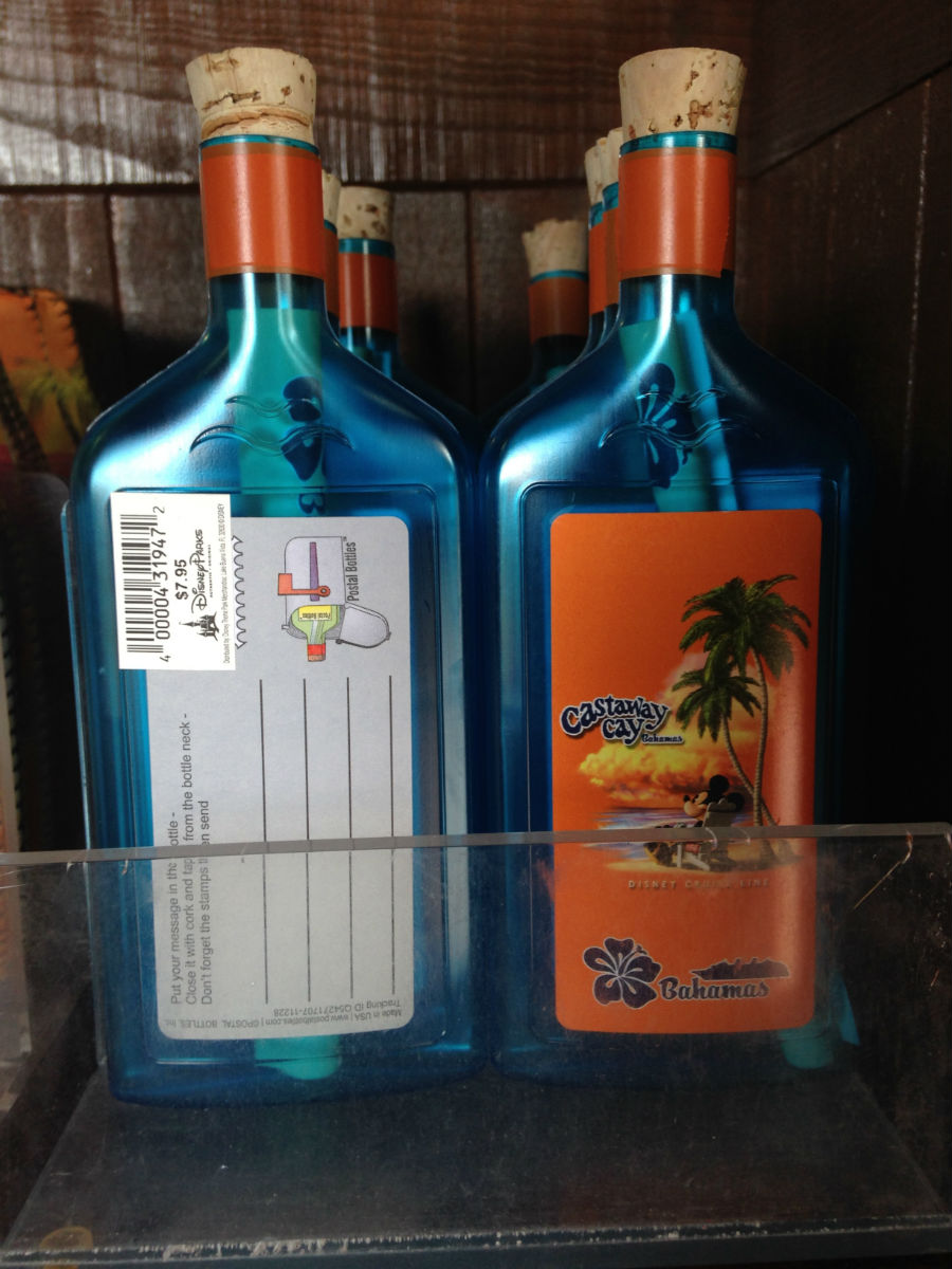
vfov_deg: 55.4
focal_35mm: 33
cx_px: 476
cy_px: 634
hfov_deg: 42.9
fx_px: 1210
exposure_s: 1/60
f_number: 2.4
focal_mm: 4.12
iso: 64
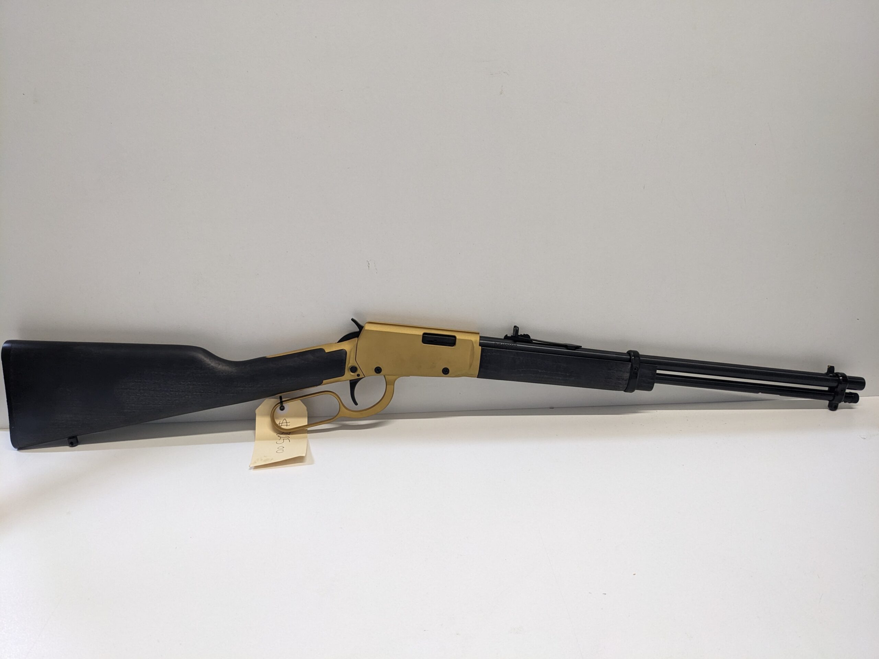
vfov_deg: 51.4
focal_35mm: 27
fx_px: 686
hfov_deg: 65.3
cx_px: 440
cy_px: 330
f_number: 1.73
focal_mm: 4.38
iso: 115
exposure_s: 1/25
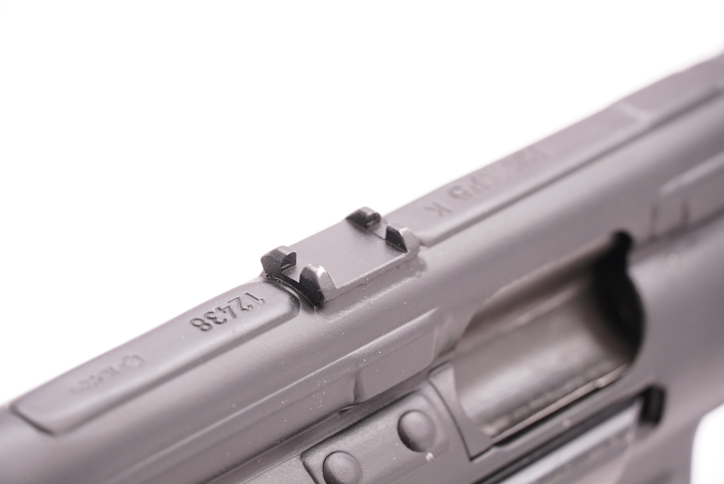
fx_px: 3622
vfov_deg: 7.6
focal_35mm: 180
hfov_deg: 11.4
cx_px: 362
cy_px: 242
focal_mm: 120
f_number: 5.6
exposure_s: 1/125
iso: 1000
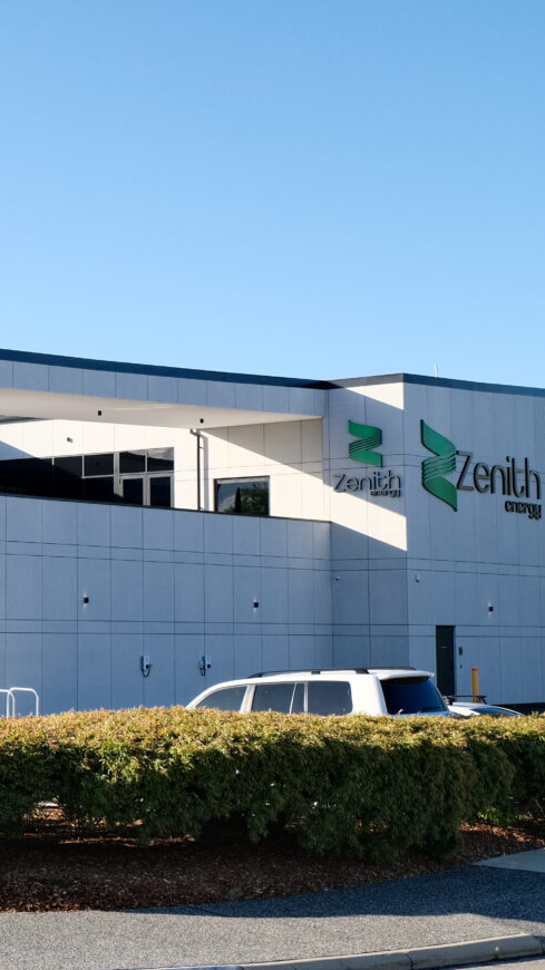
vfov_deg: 28.6
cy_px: 434
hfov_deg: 15.6
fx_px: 1902
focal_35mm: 74
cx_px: -135
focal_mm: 26.4
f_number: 5.6
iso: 320
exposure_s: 1/500
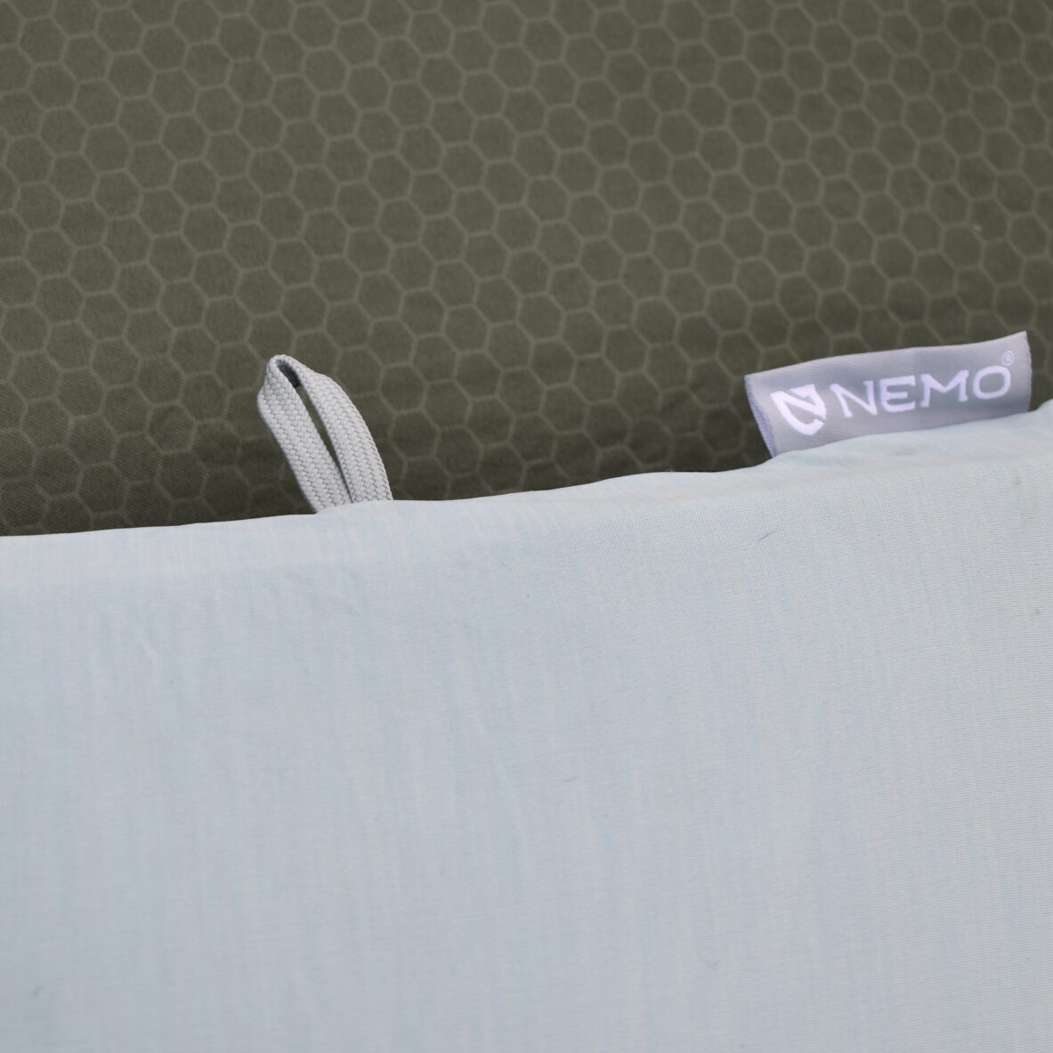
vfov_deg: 23.1
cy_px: 509
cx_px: 335
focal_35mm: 75
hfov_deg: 22.9
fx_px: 2581
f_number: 4.5
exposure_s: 1/125
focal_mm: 34
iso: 100
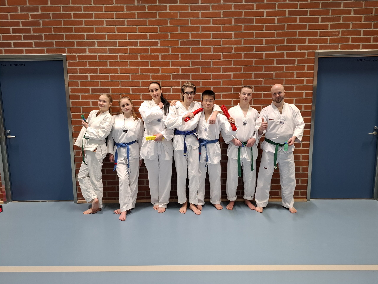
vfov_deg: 58.9
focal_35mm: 23
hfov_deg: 73.9
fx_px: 251
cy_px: 142
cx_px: 189
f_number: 1.8
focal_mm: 5.54
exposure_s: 1/100
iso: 250
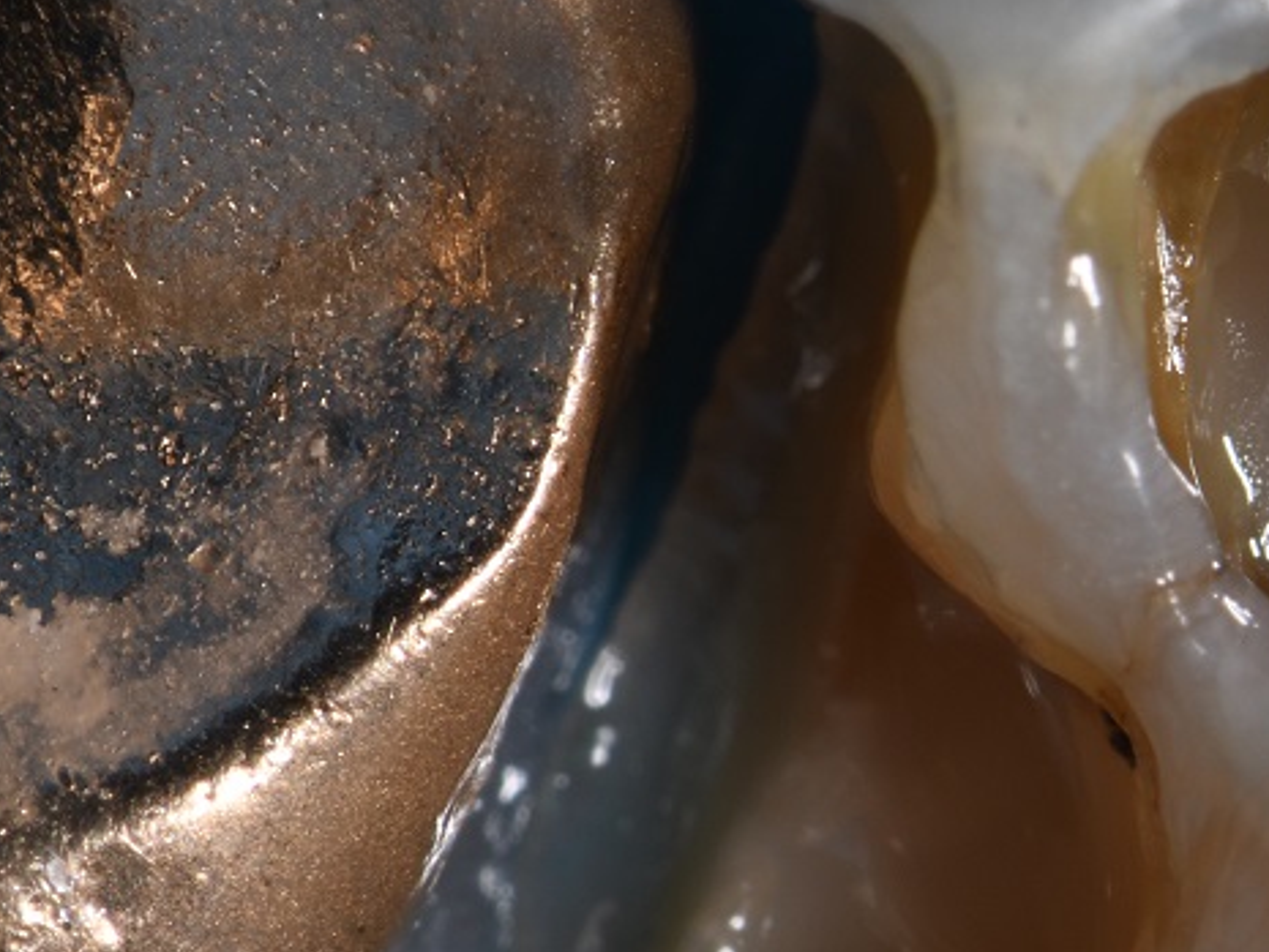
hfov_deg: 4.5
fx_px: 16098
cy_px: 674
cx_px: 1577
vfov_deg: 3.4
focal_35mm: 439
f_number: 32
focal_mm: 105
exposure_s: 1/160
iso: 200
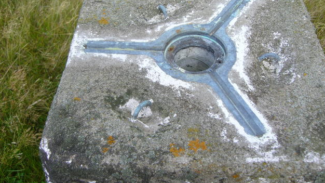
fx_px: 336
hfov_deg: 51.6
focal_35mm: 39
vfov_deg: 30.3
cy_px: 68
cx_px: 161
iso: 80
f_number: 2.8
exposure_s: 1/320
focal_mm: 5.8
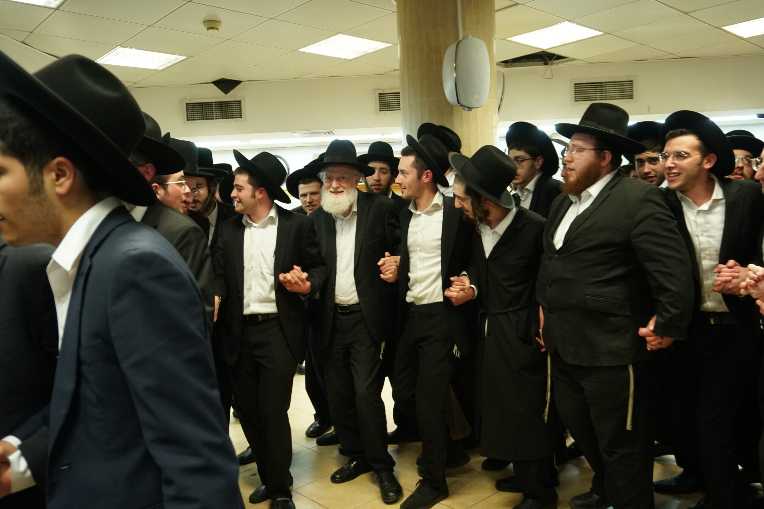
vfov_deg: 43.6
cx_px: 382
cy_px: 254
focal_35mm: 30
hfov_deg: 61.9
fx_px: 637
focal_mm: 20
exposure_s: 1/125
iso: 1250
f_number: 4
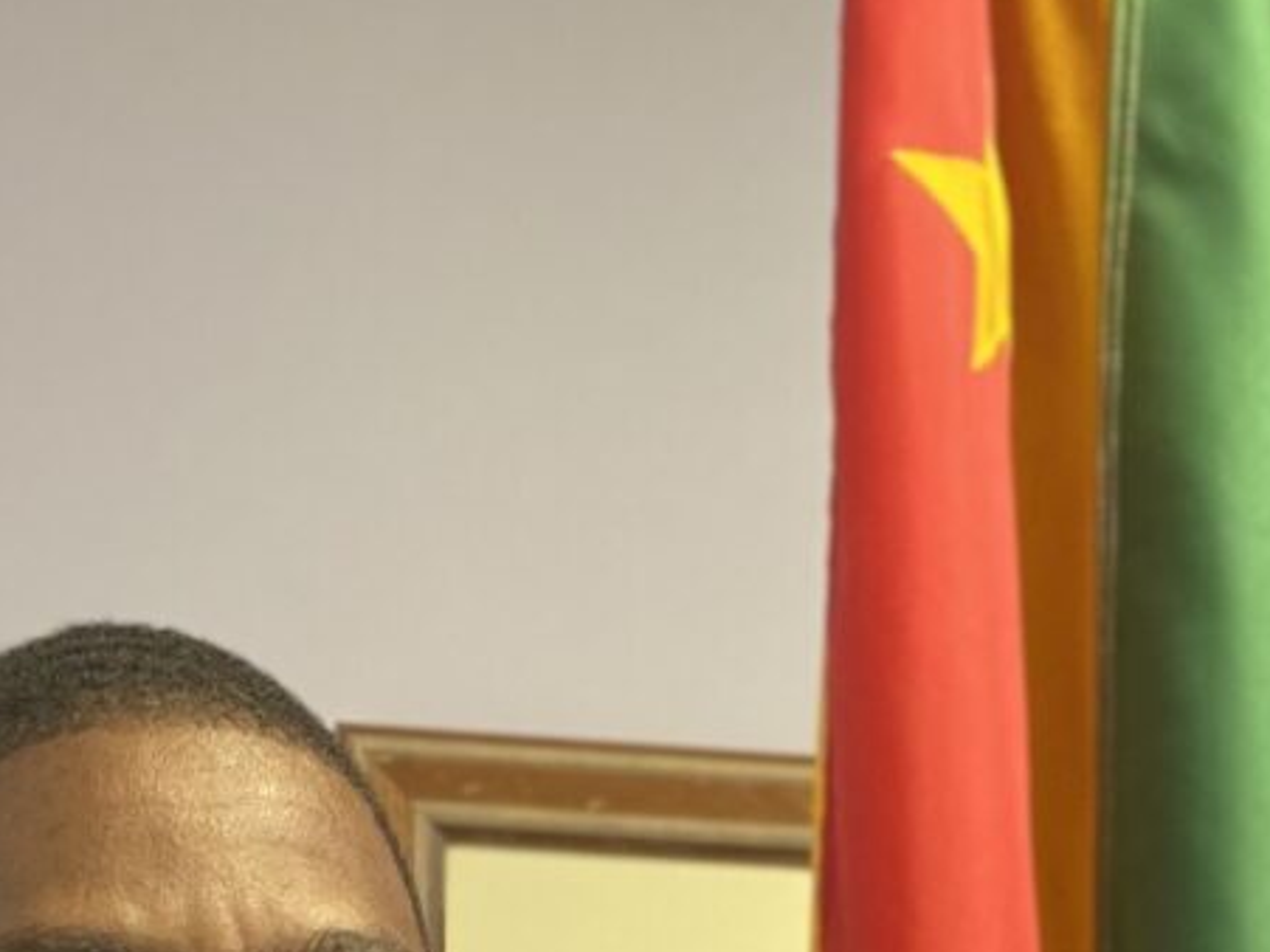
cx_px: 1298
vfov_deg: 11.0
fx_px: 4328
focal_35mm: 118
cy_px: 2098
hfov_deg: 16.3
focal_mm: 4.25
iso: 125
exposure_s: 1/50
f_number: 1.8
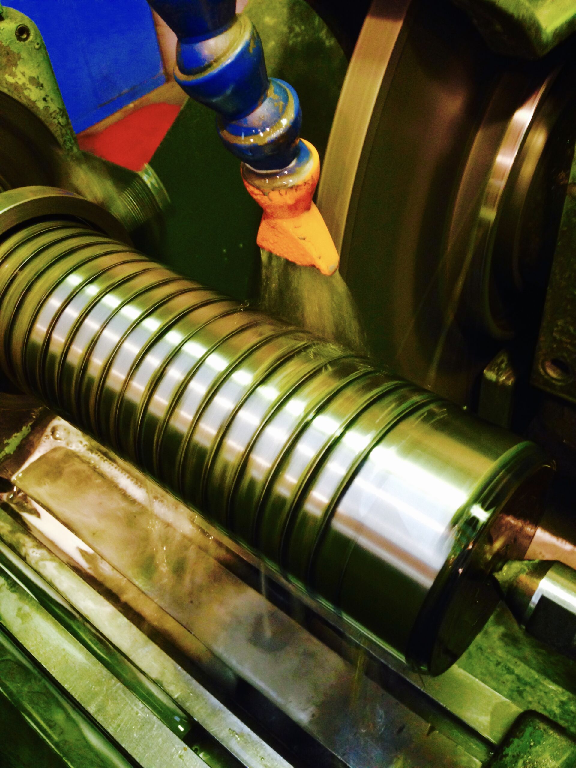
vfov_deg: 55.4
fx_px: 732
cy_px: 384
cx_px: 288
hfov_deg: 42.9
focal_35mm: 33
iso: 160
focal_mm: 4.12
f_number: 2.4
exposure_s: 1/20
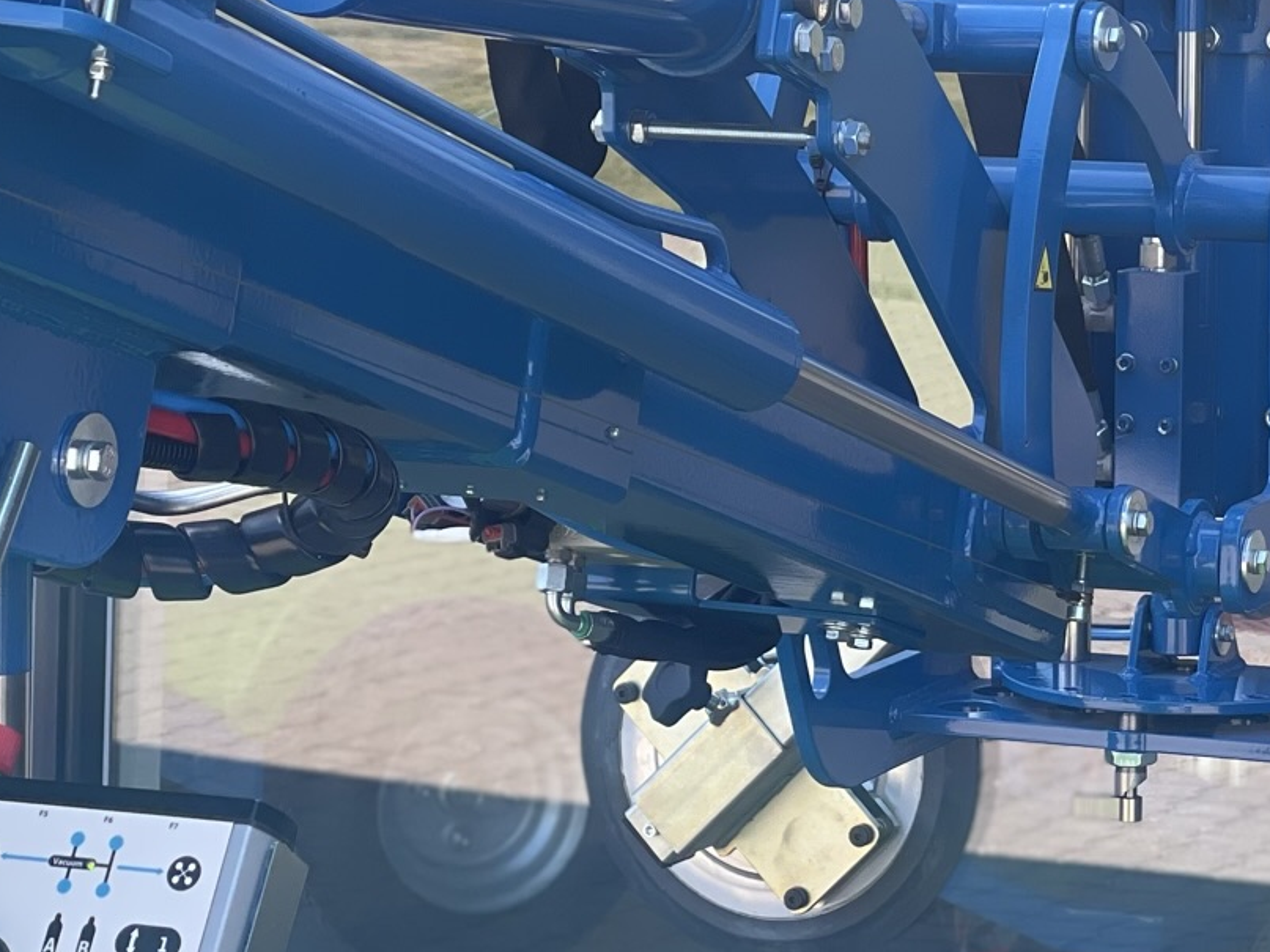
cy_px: 310
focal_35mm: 132
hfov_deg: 14.8
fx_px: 4842
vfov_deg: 11.2
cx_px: 1109
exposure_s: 1/250
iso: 32
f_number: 2
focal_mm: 6
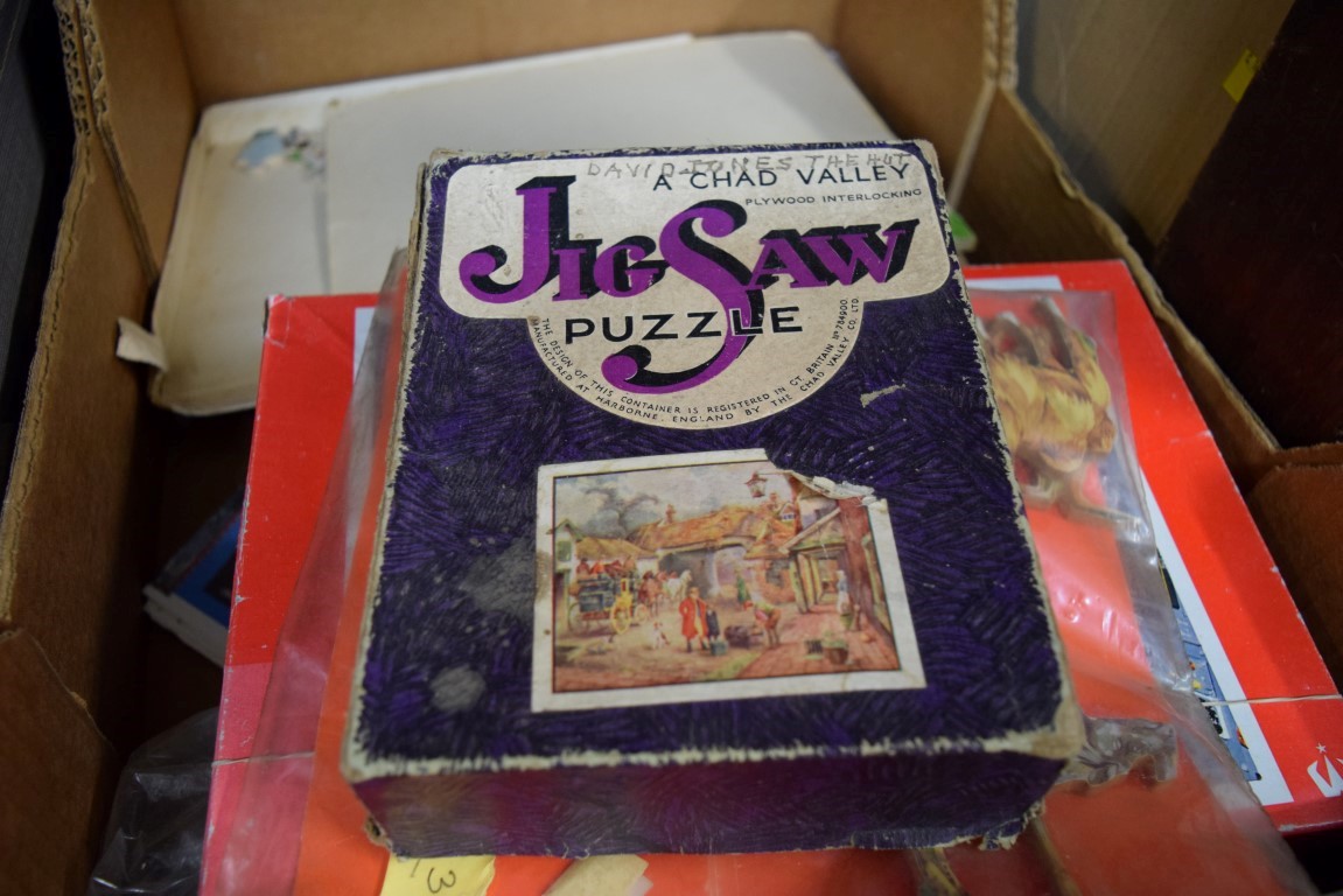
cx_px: 672
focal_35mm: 30
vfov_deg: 43.6
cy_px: 448
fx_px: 1119
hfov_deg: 61.9
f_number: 3.5
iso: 1600
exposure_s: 1/60
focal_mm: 20
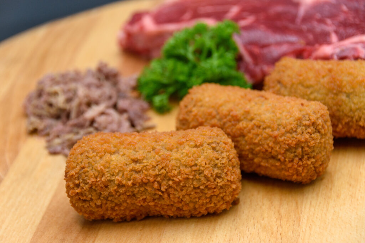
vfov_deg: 11.1
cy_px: 122
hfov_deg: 16.7
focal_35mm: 123
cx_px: 182
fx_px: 1247
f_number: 5
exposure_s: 1/125
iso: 640
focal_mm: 82
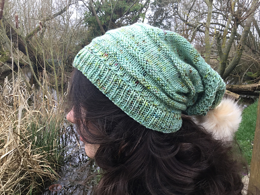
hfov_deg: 58.4
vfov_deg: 45.4
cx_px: 130
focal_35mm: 31
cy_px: 98
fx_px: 233
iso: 25
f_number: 2.4
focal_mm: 3.3
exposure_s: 1/50
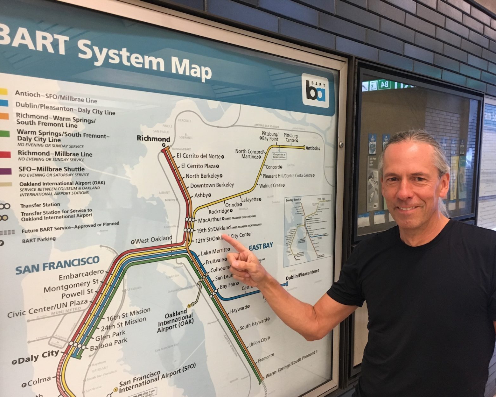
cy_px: 203
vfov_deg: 47.1
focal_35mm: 31
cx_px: 256
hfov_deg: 57.2
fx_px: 455
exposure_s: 1/30
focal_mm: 4.15
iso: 100
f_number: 2.2
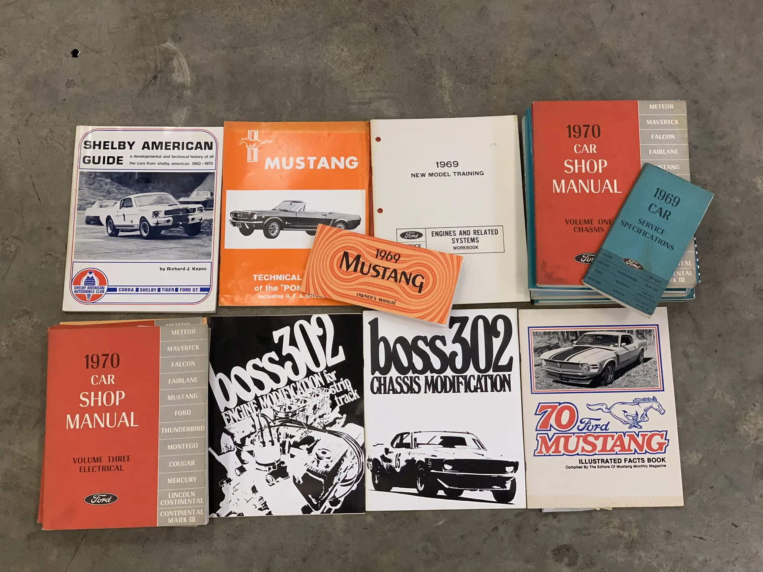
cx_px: 382
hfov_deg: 36.8
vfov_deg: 28.0
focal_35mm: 52
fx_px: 1146
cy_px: 286
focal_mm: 6
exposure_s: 1/60
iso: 160
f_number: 2.4
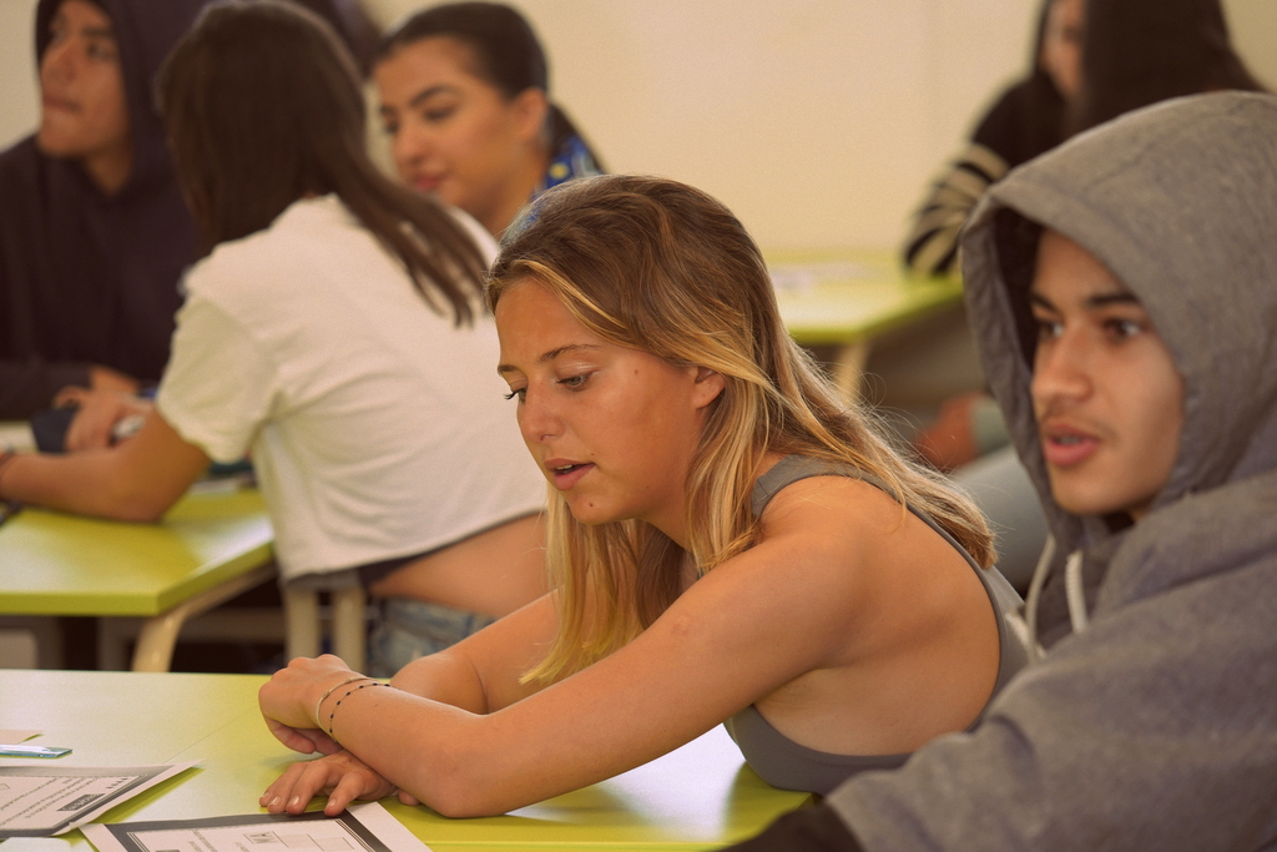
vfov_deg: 9.2
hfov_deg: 13.7
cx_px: 638
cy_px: 426
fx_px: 5321
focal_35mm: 150
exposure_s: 1/160
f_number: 5
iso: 800
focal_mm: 150
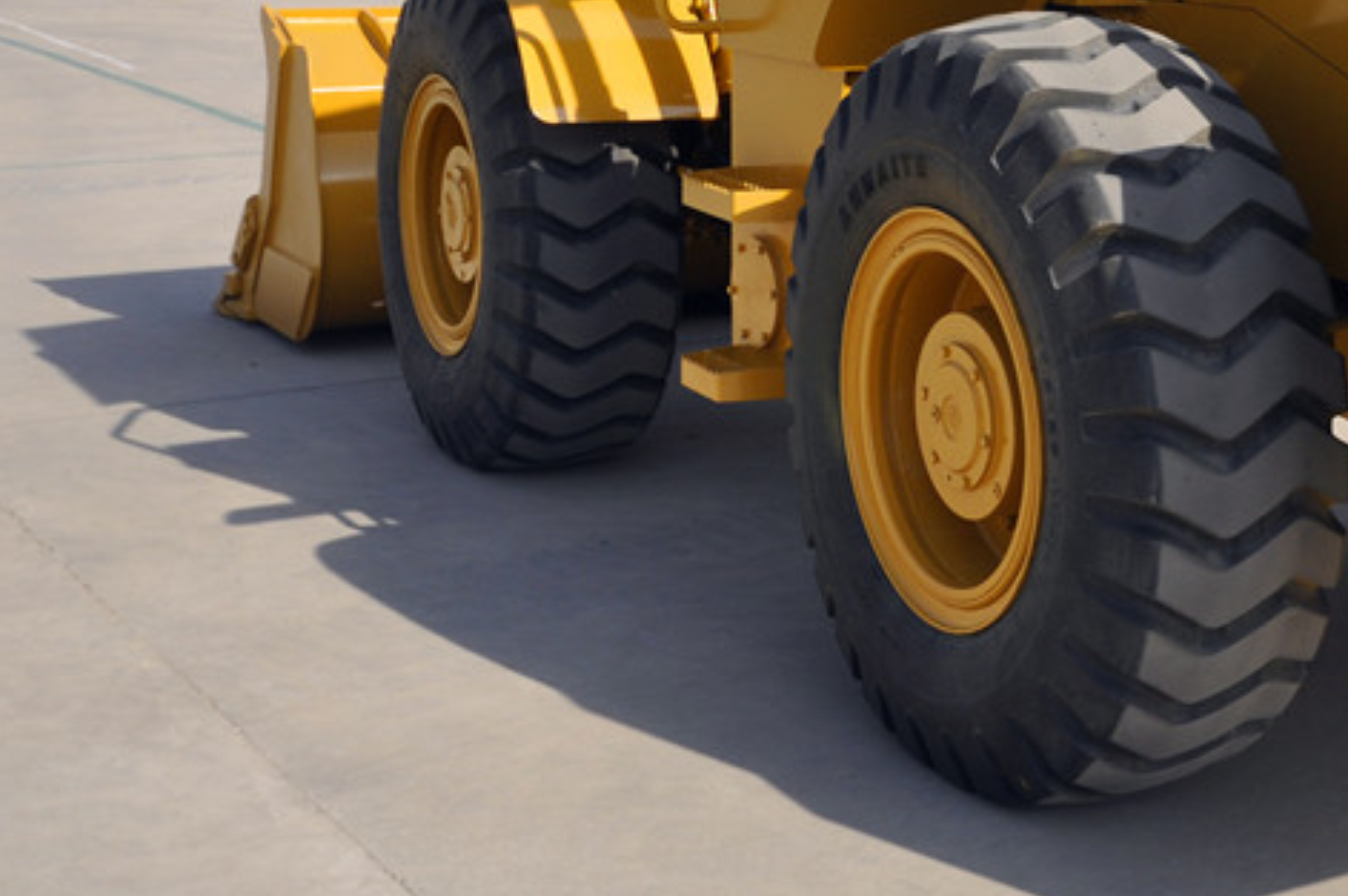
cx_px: 1285
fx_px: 2618
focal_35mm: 70
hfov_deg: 27.5
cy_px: 69
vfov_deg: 19.0
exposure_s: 1/800
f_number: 5.6
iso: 200
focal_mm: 22
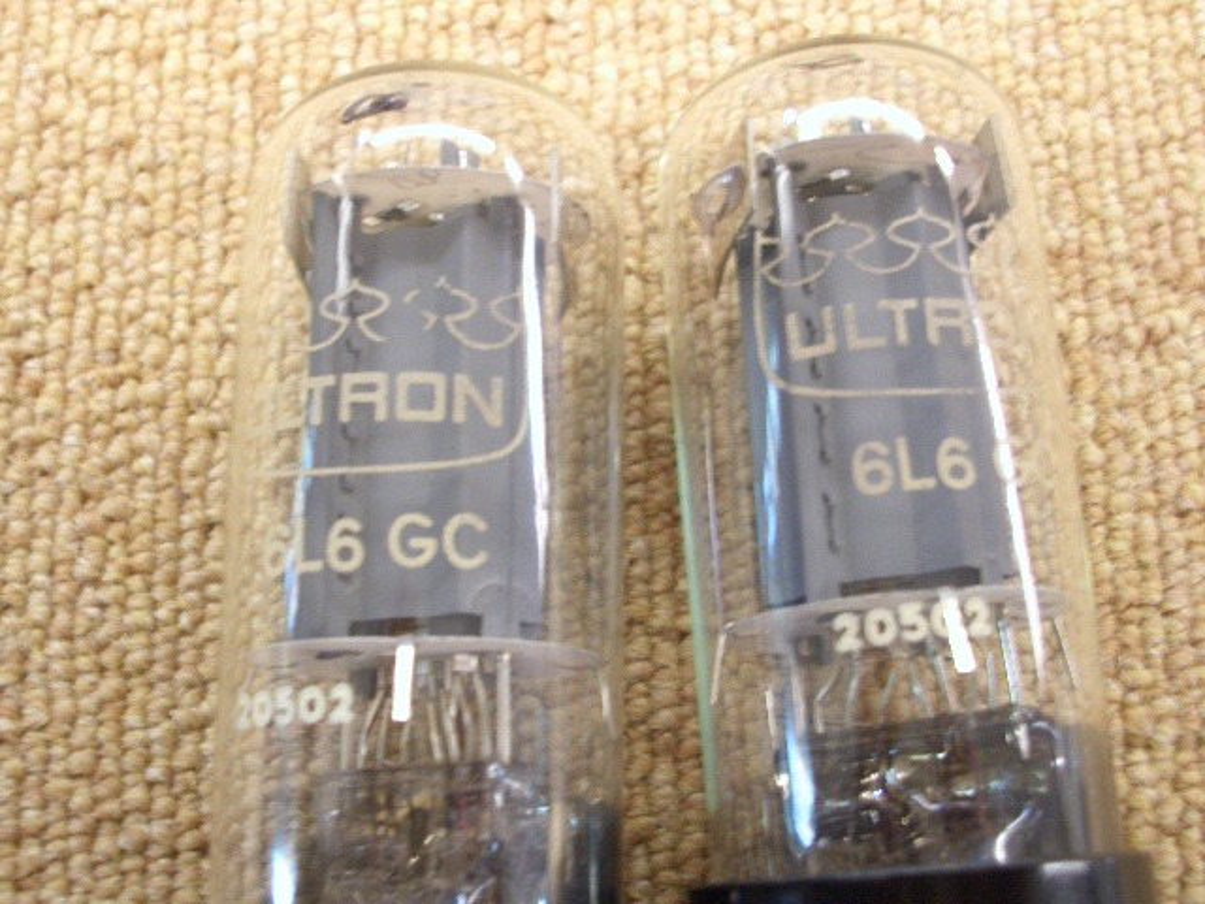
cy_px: 452
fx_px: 1706
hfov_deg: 38.9
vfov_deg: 29.7
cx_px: 602
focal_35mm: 49
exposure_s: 1/8
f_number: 3.1
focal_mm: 8.2
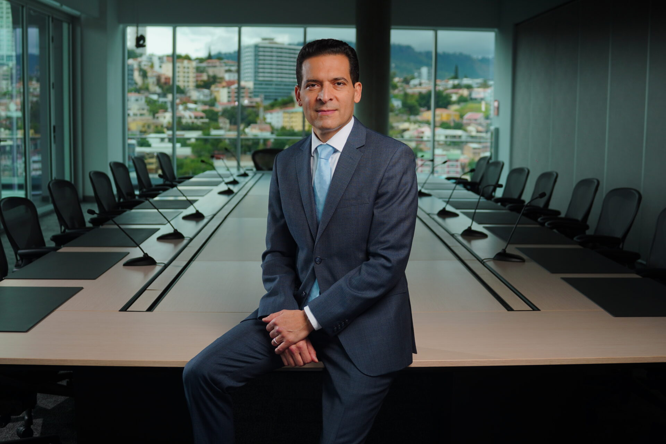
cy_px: 222
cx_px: 333
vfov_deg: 31.9
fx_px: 777
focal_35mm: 42
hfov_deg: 46.4
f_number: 2.8
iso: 100
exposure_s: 1/640
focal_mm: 28
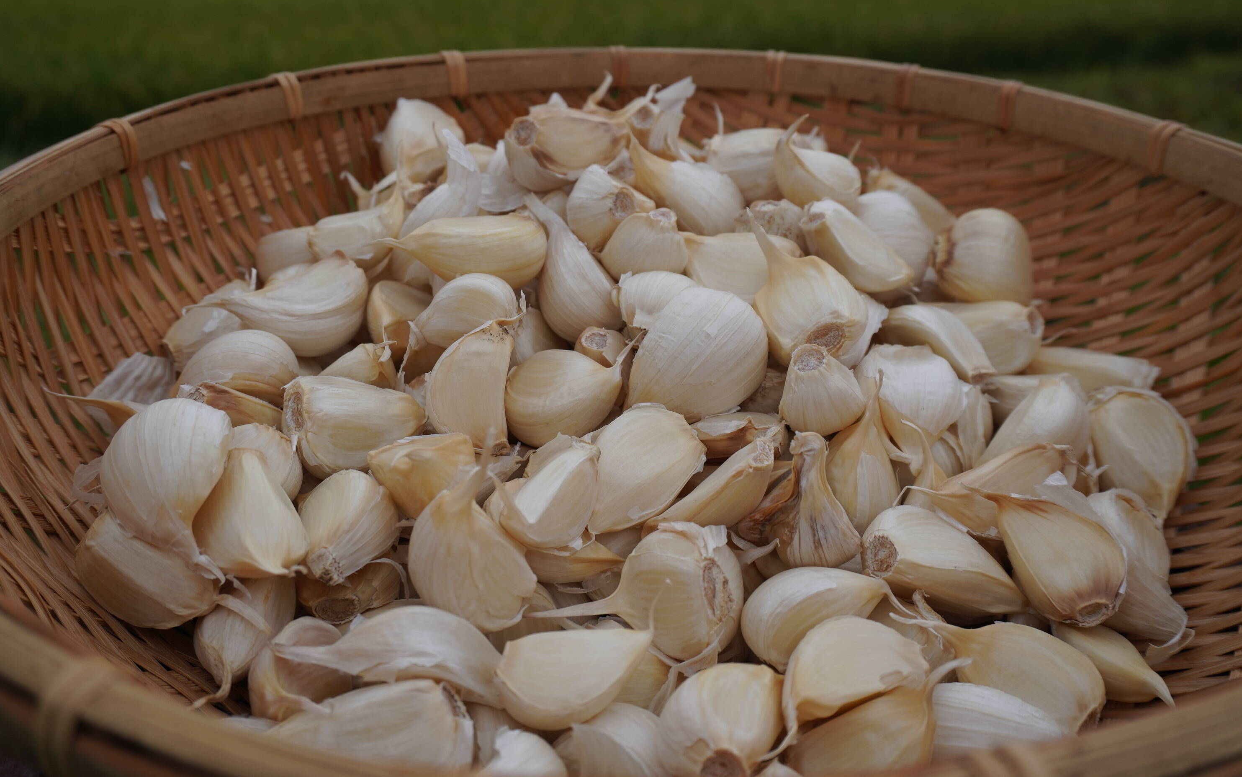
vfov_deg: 38.9
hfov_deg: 58.9
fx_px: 1101
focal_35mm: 33
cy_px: 382
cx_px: 623
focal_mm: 21
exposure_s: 1/500
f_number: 5.6
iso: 100
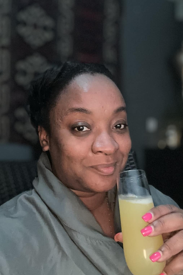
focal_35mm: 41
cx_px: 89
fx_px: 313
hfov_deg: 32.6
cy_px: 117
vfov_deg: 47.3
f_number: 1.9
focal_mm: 2.69
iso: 400
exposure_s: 1/16
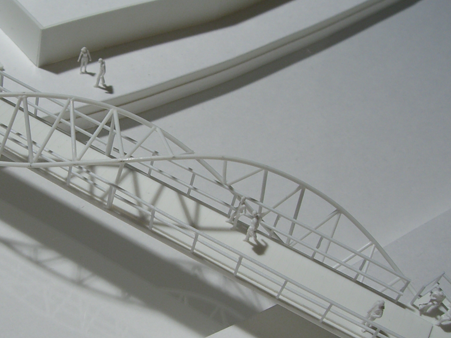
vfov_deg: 23.3
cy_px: 188
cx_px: 143
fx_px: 821
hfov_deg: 30.4
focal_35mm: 63
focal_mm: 6.2
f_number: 4.3
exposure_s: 1/200
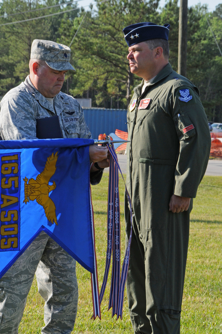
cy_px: 167
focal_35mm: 147
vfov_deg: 14.0
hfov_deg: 9.3
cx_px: 111
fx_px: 1363
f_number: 18
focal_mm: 98
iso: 400
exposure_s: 1/160
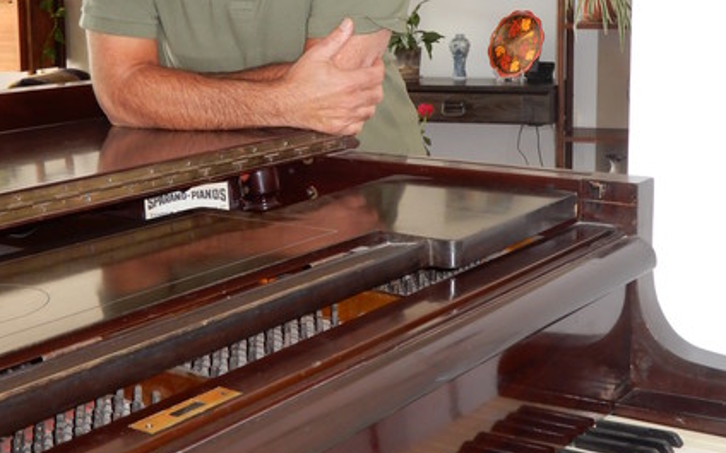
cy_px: 144
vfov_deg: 21.5
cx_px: 363
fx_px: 1187
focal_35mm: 60
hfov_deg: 34.0
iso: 280
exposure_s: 1/30
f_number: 4
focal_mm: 7.5
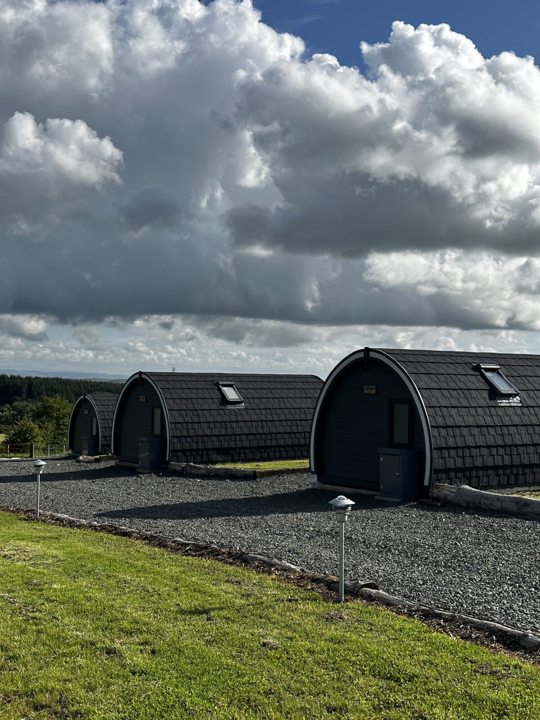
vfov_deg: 39.7
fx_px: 998
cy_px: 360
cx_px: 270
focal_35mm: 48
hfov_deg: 30.3
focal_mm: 6.86
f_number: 1.78
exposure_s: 1/6211
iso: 64
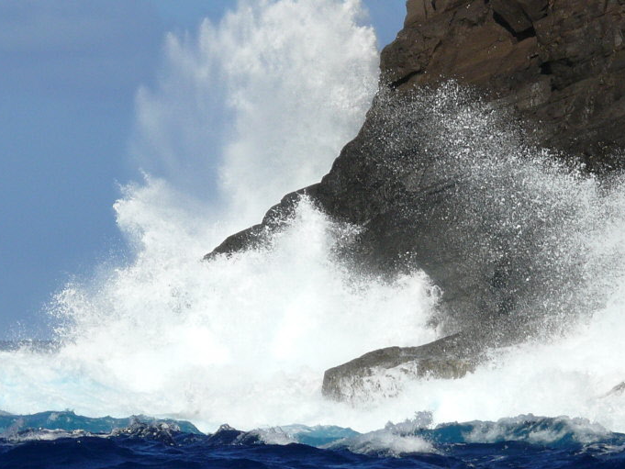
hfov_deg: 4.0
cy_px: 147
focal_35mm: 498
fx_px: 8993
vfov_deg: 3.0
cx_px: 194
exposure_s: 1/640
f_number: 8
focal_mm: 44.8
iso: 100
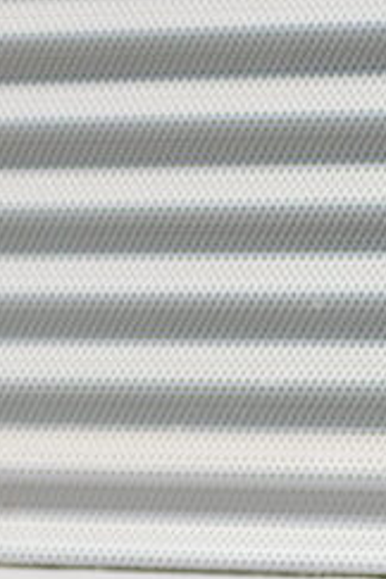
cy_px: 52
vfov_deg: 8.2
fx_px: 4021
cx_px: -989
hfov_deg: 5.1
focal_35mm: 250
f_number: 2.8
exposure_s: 1/4000
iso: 200
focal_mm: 25
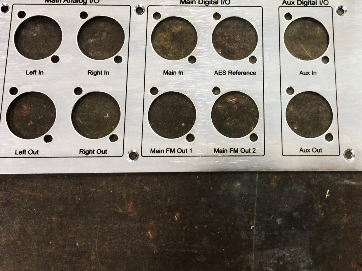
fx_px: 460
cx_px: 244
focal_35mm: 44
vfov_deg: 32.4
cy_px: 76
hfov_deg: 42.3
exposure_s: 1/30
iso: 320
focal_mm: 4.15
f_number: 2.2
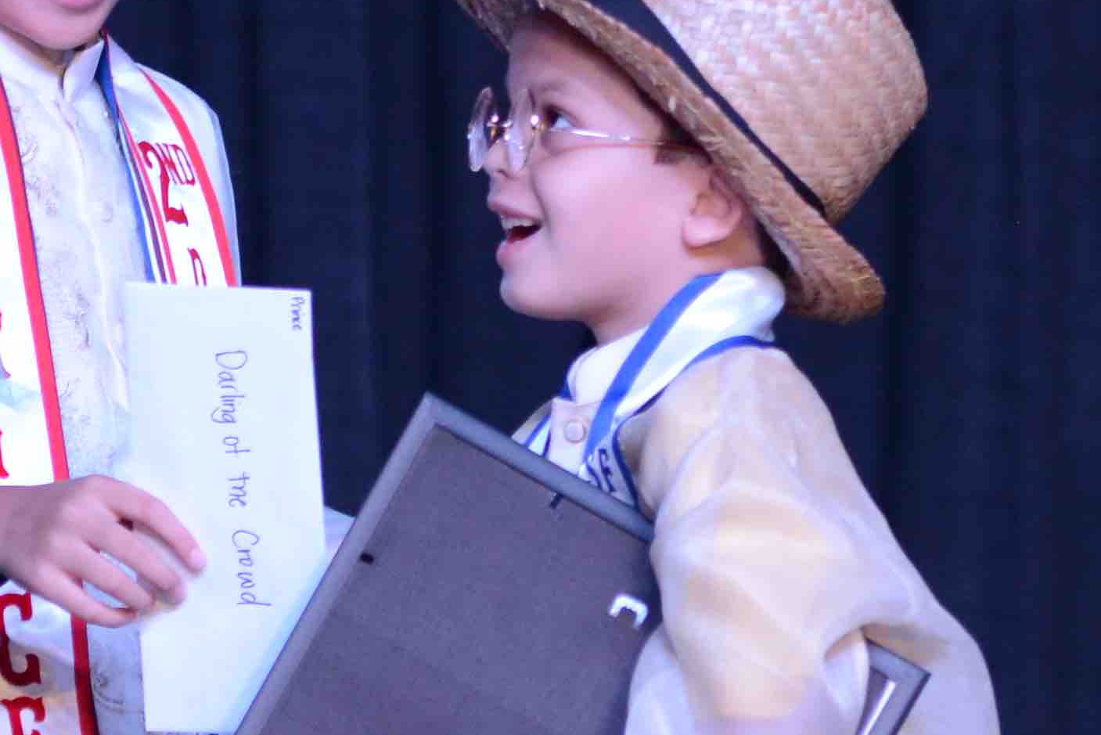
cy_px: 371
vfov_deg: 1.7
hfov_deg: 2.5
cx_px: 113
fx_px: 24809
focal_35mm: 811
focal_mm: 155
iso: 1600
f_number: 3.2
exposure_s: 1/400
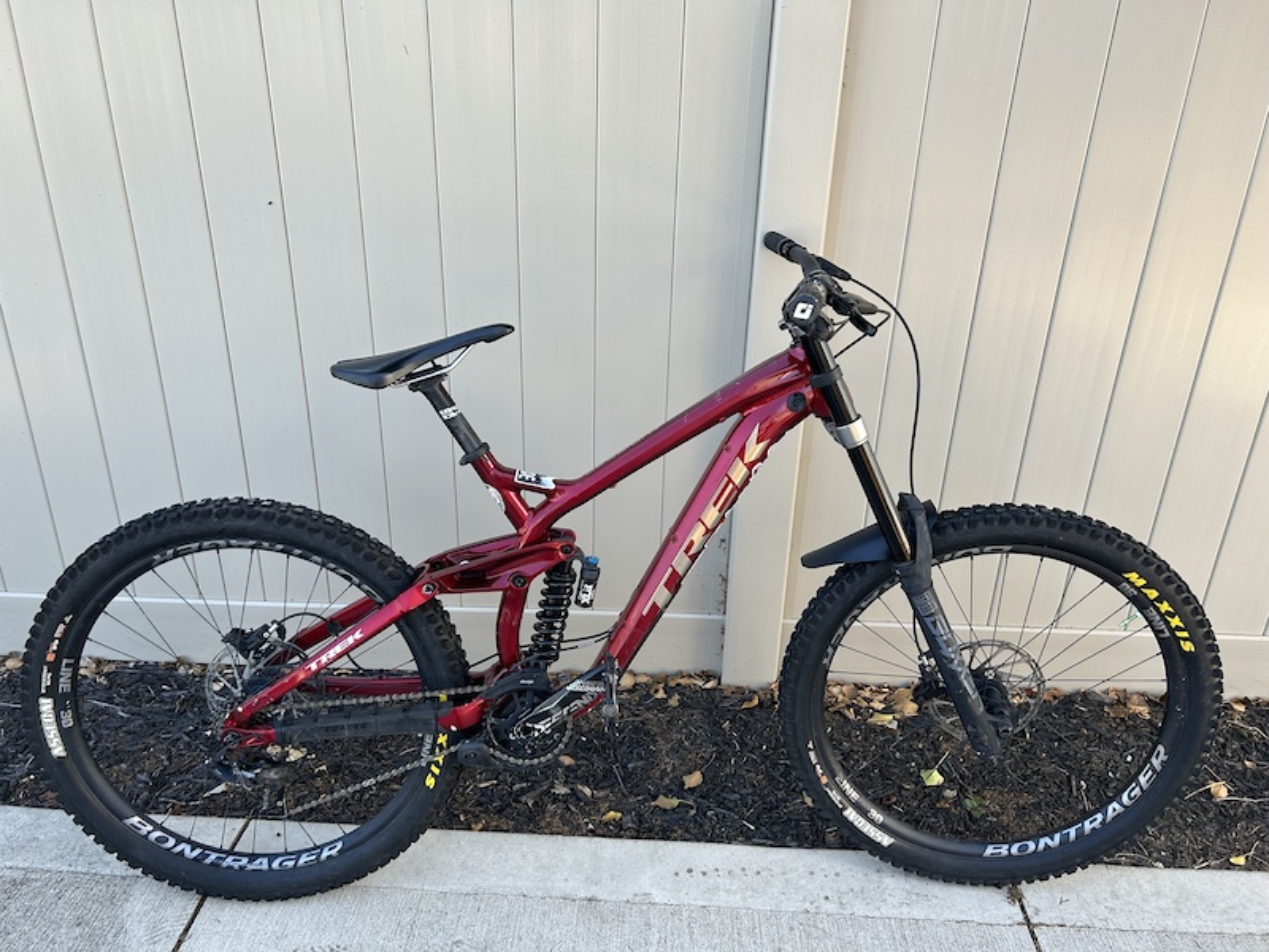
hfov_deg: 67.3
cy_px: 476
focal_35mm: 26
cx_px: 634
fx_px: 953
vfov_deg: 53.1
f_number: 1.5
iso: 50
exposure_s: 1/448
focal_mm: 5.7
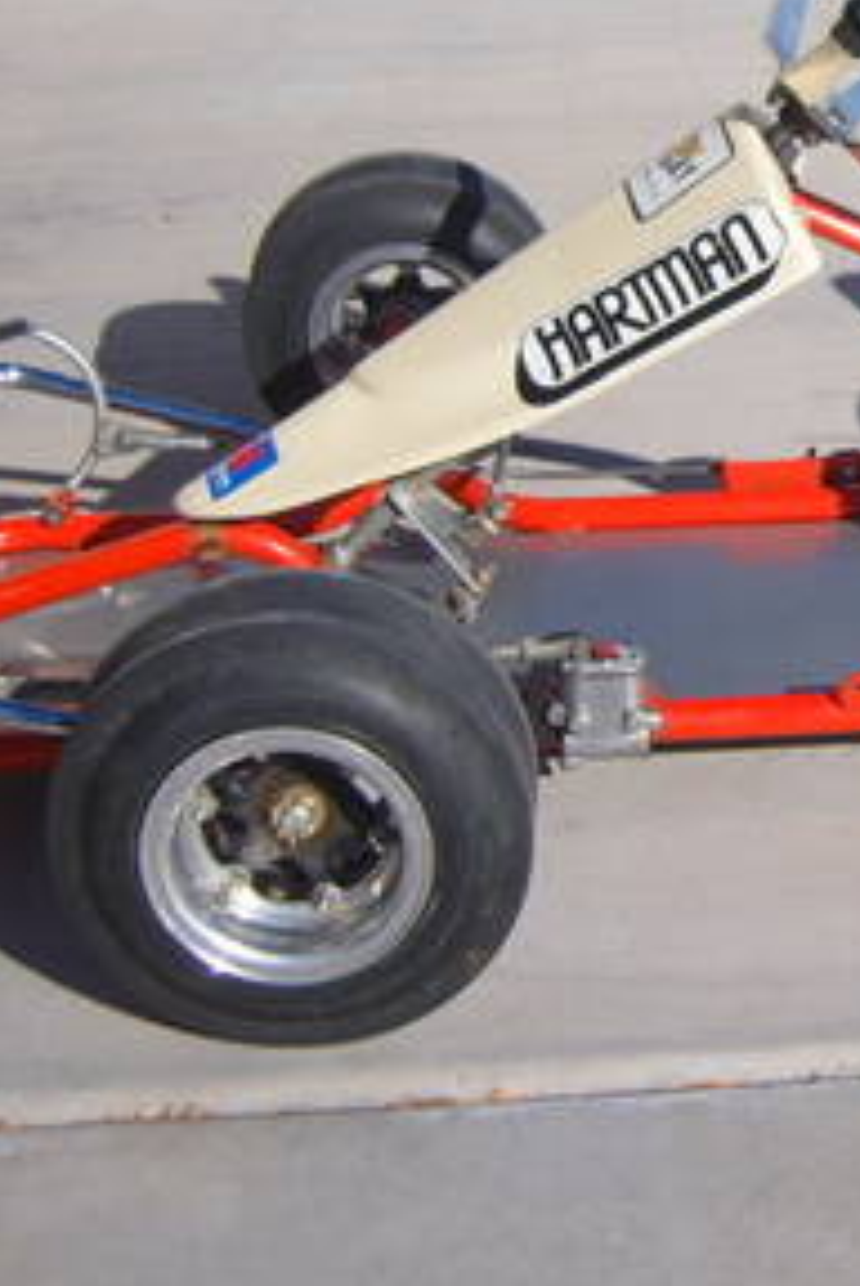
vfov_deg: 26.4
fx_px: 2717
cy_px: 376
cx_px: 1120
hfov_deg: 16.9
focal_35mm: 76
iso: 80
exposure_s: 1/350
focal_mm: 7.4
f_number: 7.1
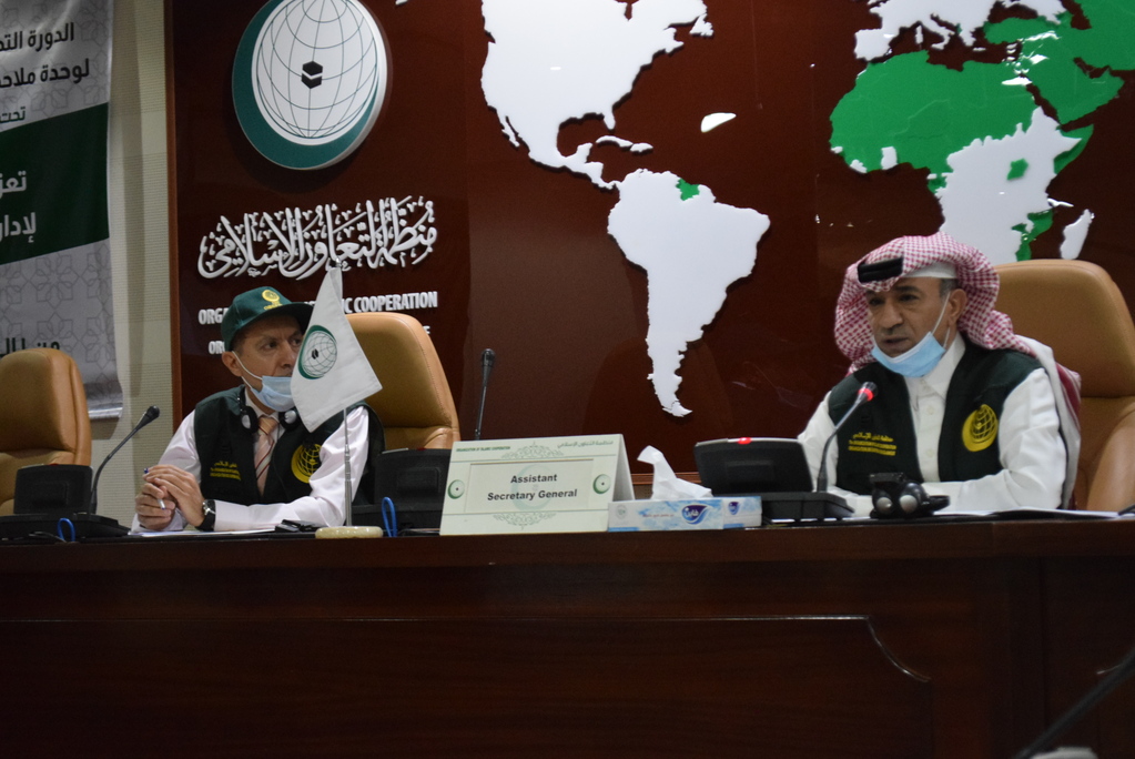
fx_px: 2603
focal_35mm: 82
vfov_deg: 16.6
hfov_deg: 24.6
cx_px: 568
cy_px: 380
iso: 3600
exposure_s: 1/100
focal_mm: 55
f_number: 5.6
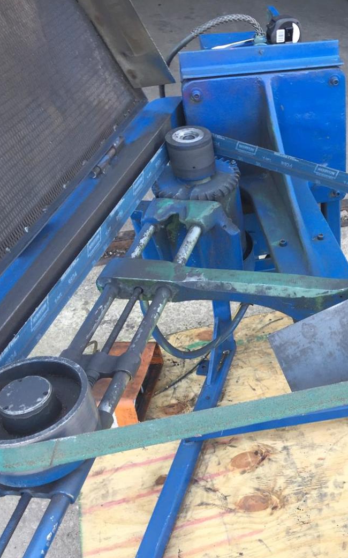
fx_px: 637
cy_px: 282
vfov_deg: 47.2
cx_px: 361
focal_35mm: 42
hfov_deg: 28.4
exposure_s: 1/60
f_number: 2.2
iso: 32
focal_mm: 4.15
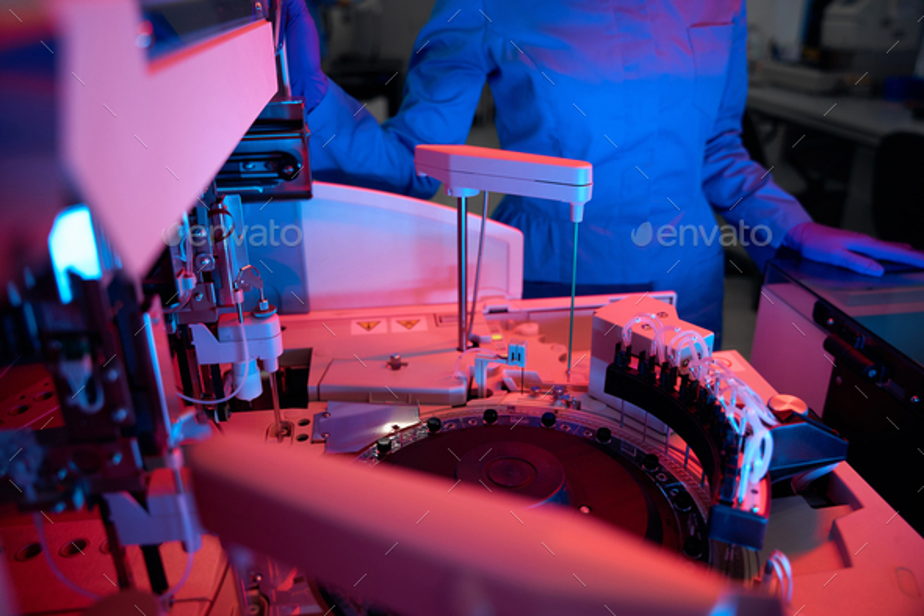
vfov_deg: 44.3
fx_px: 757
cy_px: 308
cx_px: 462
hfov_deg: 62.8
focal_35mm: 30
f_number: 2.8
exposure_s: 1/250
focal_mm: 29.5
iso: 500
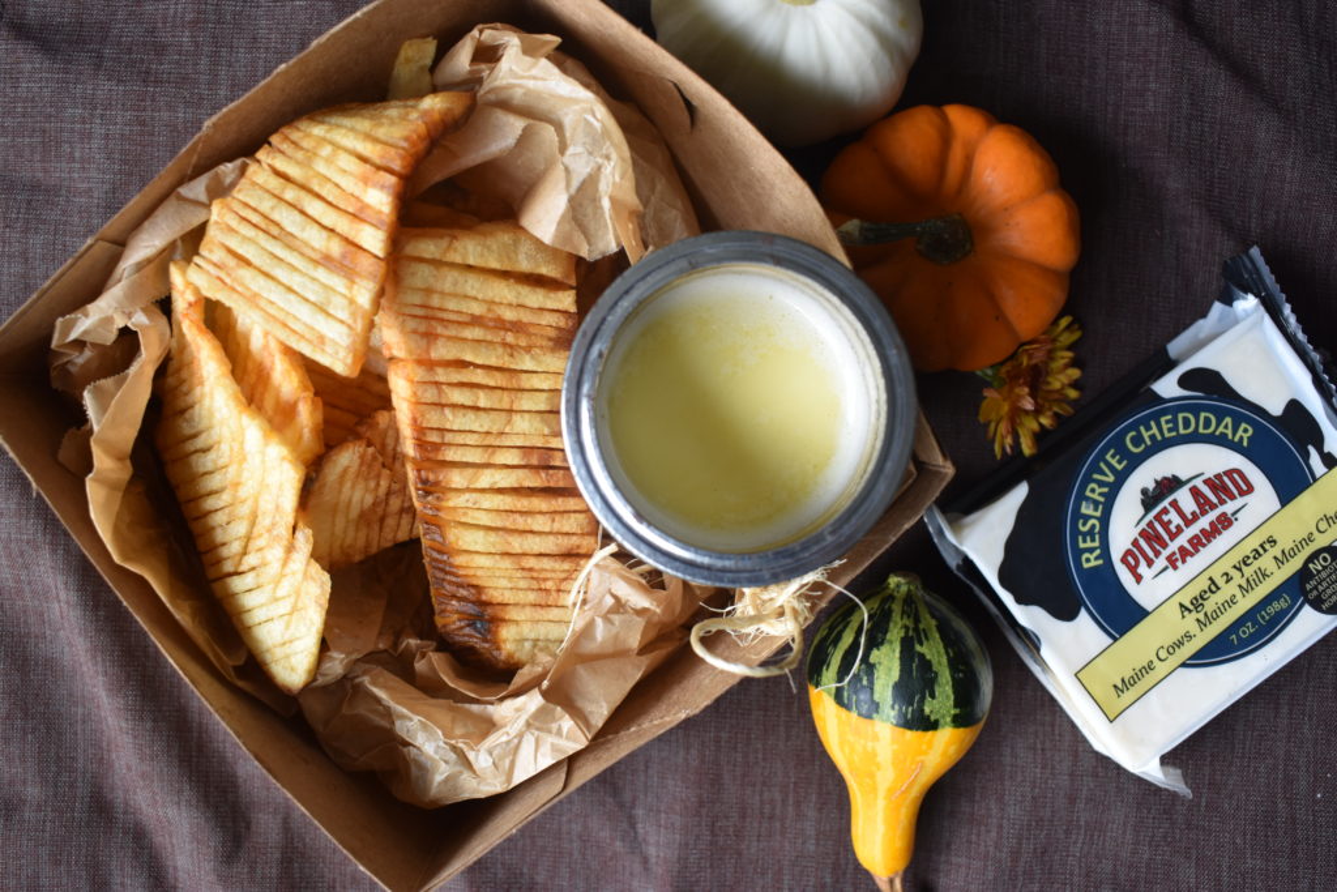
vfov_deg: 40.0
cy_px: 446
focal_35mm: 33
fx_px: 1226
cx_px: 668
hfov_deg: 57.2
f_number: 5
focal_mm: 22
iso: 400
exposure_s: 1/100
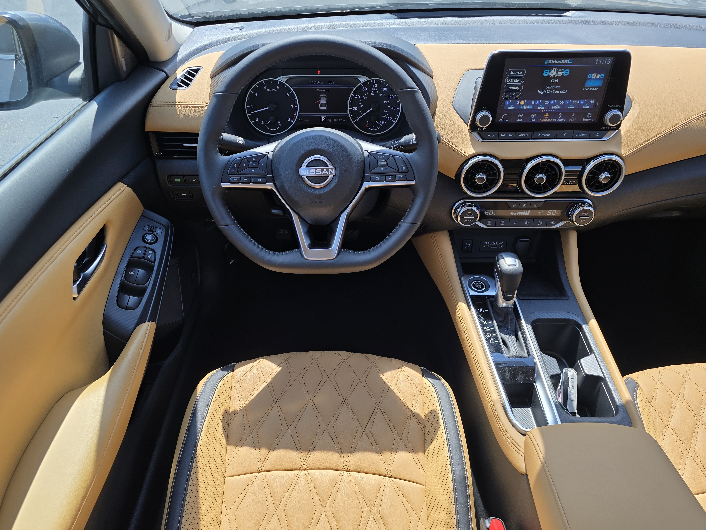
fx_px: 489
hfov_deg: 71.6
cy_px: 274
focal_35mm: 24
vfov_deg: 56.8
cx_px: 339
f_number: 1.7
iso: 12
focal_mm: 6.3
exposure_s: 1/257
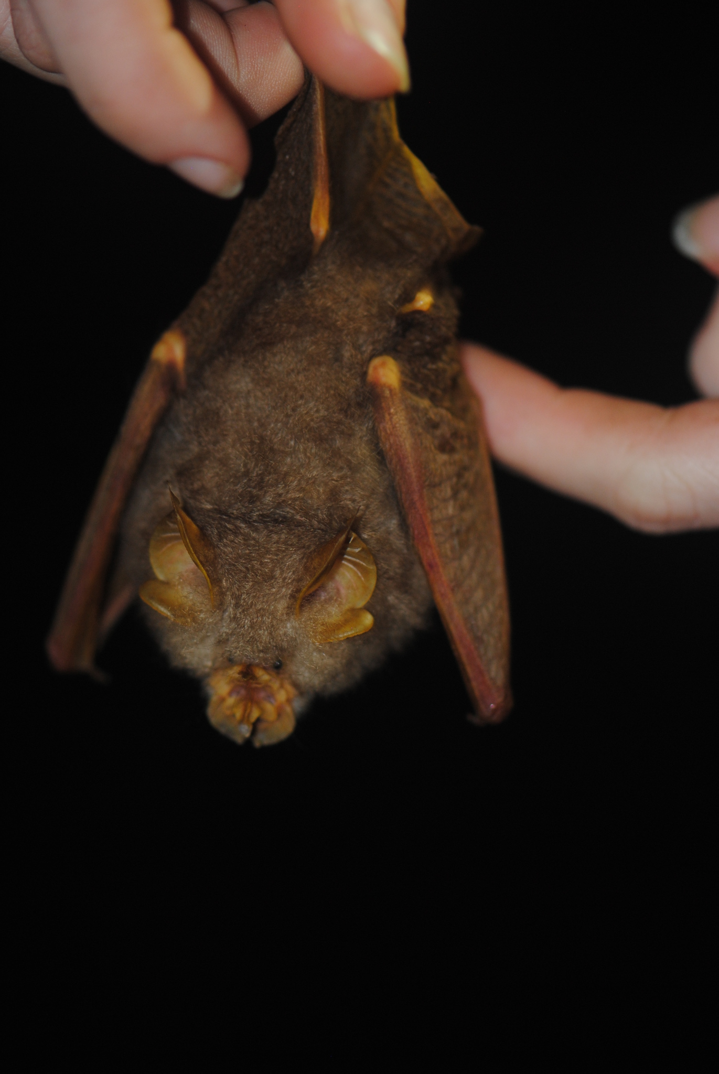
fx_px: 4705
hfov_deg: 8.7
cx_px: 360
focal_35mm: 158
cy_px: 537
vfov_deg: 13.0
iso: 200
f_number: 3
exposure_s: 1/60
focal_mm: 105
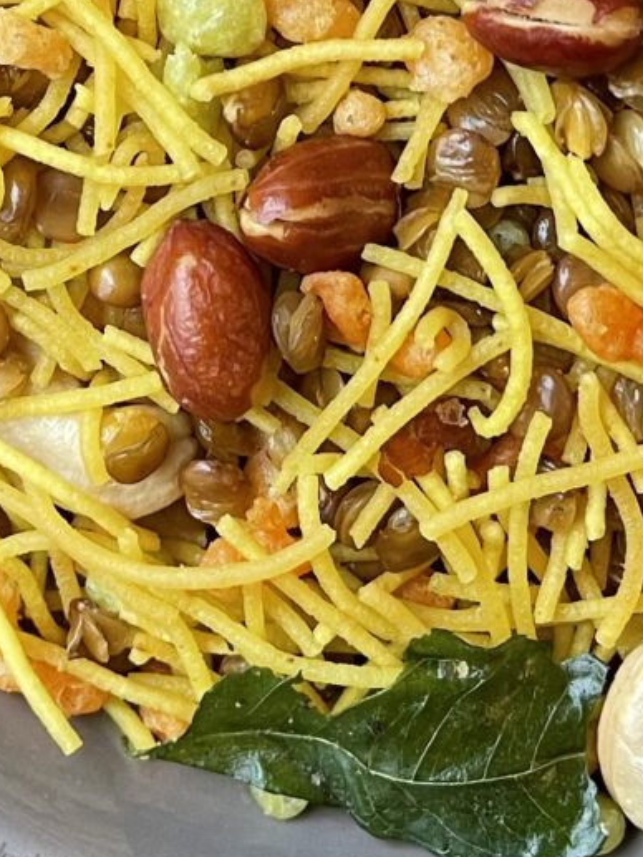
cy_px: -287
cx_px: 350
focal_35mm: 103
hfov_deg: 14.4
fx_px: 2550
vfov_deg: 17.7
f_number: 1.6
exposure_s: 1/60
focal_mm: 5.1
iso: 100
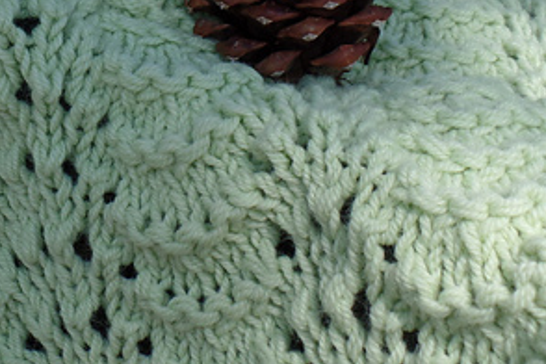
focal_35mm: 95
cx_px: 11
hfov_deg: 20.8
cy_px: 39
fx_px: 1441
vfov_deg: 14.3
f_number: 3.6
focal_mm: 7.5
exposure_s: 1/350
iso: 80
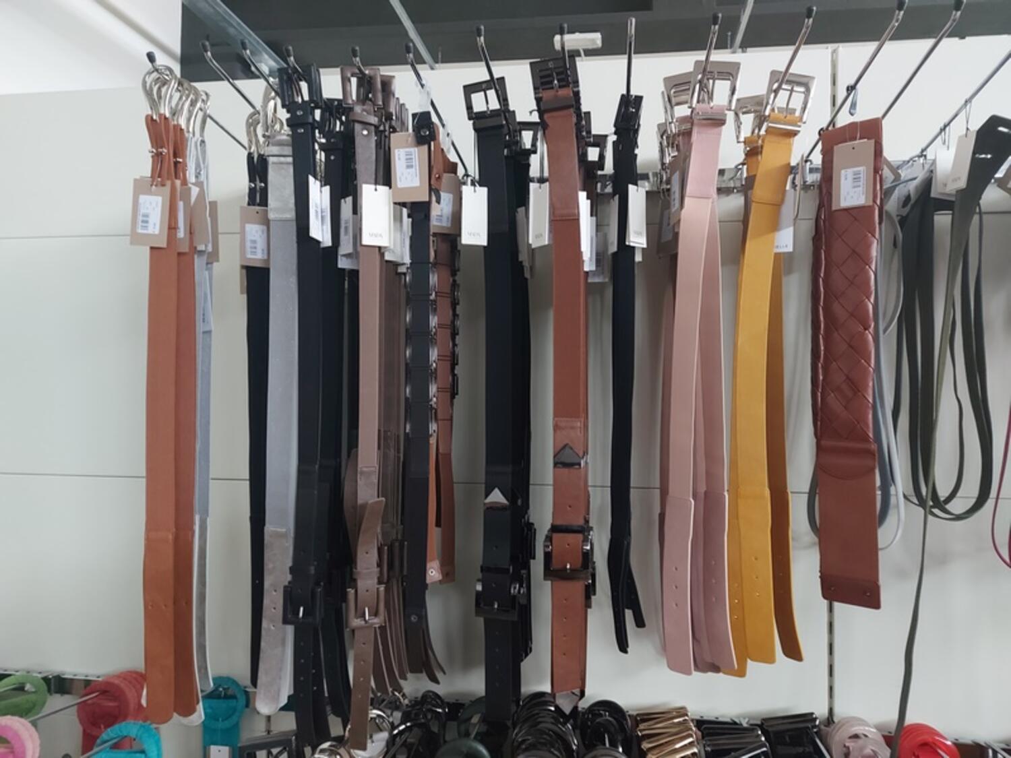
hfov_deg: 71.6
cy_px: 379
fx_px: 701
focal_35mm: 24
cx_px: 506
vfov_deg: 56.8
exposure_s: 1/25
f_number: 1.8
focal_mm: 5.23
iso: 500
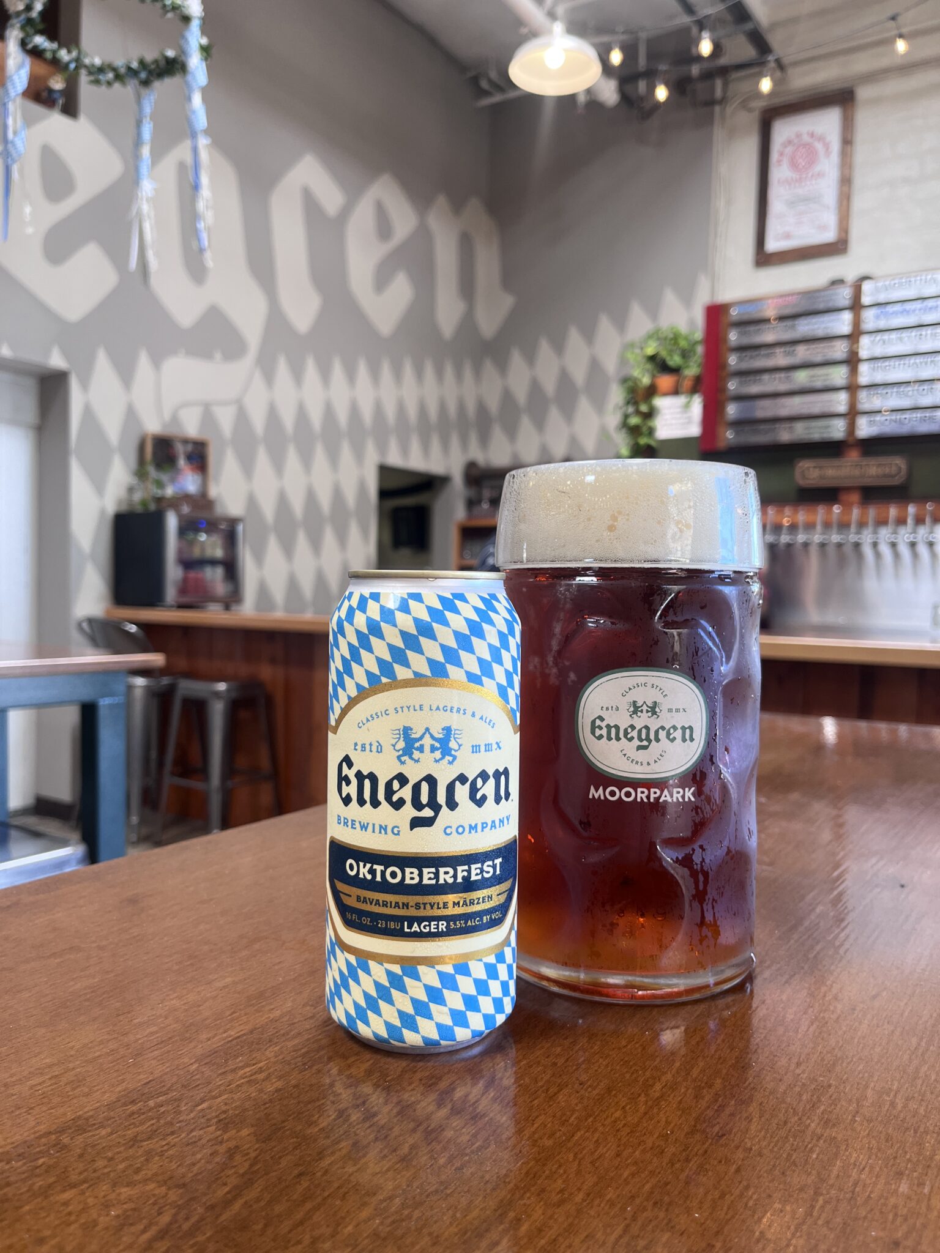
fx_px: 941
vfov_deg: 67.3
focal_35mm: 26
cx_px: 470
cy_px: 626
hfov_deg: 53.1
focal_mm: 5.1
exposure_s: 1/120
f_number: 1.6
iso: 100
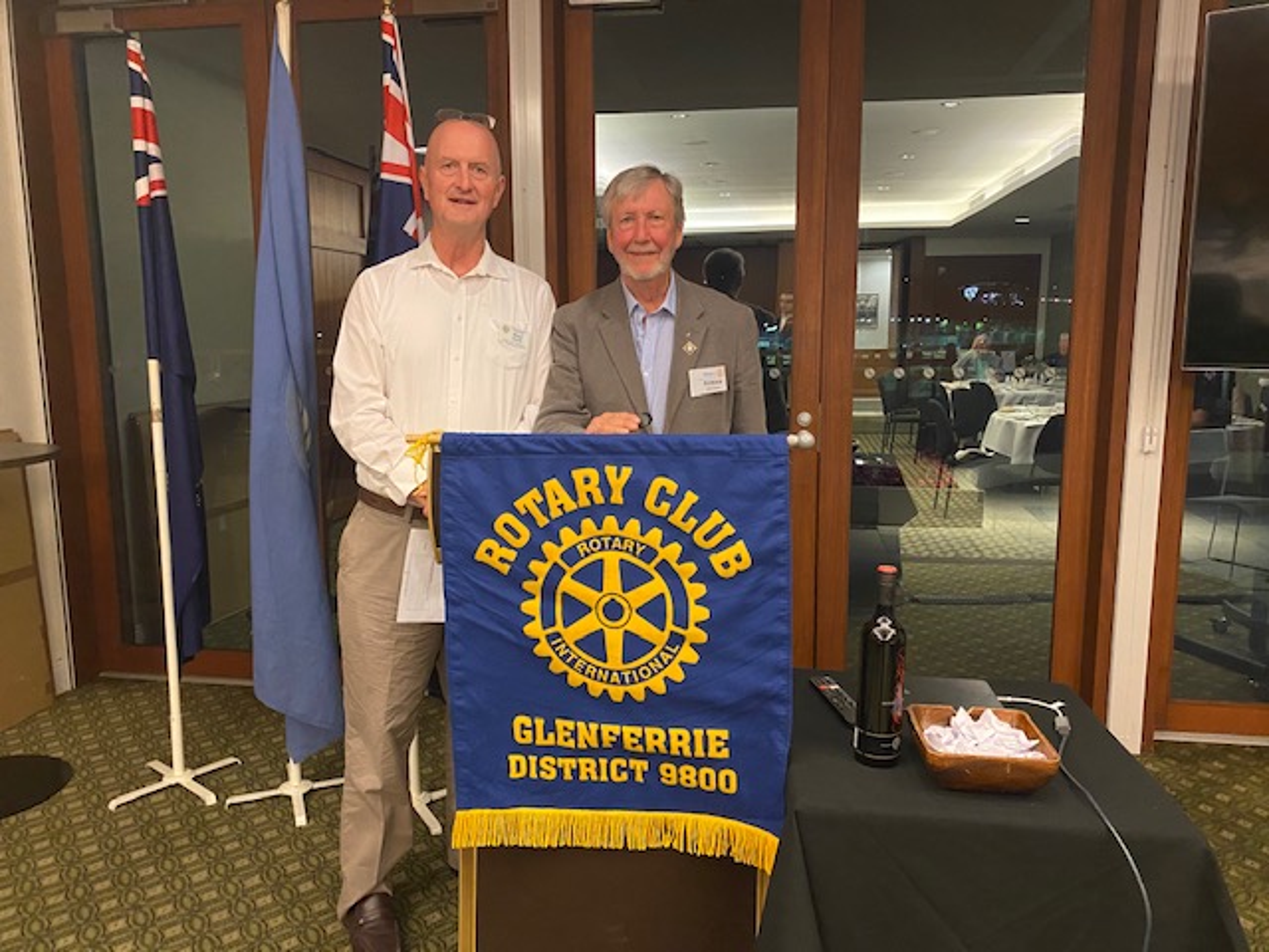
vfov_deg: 53.1
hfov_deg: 67.3
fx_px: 953
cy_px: 476
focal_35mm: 26
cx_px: 634
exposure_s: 1/33
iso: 500
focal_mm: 4.25
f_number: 1.8
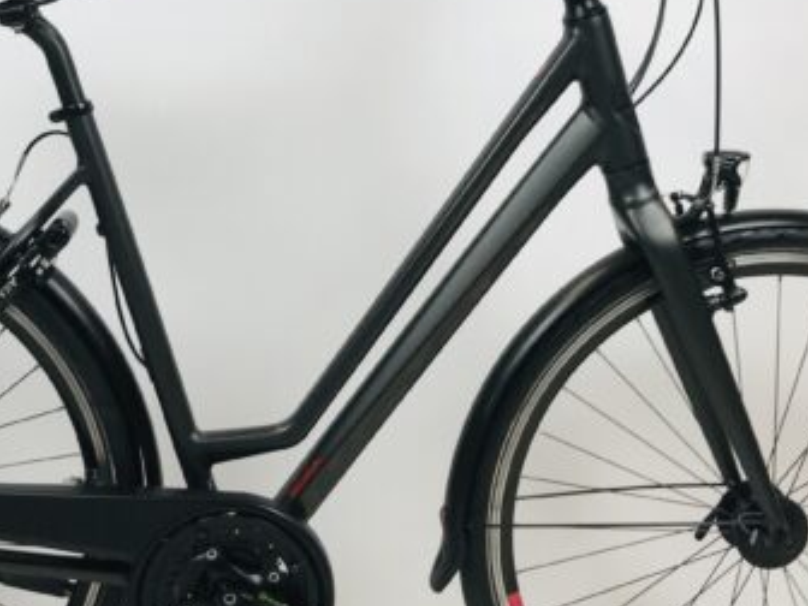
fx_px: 1494
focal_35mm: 64
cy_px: 233
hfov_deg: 30.1
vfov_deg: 22.9
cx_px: 303
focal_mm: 3.99
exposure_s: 1/50
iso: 32
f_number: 1.8
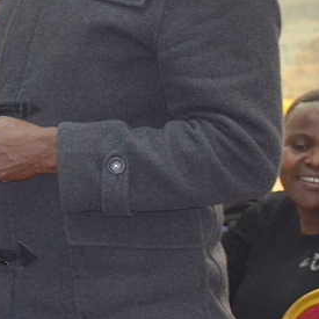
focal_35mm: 274
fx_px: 2853
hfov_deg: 6.2
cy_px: 61
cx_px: -386
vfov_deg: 6.4
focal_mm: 35
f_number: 4.2
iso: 720
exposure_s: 1/60
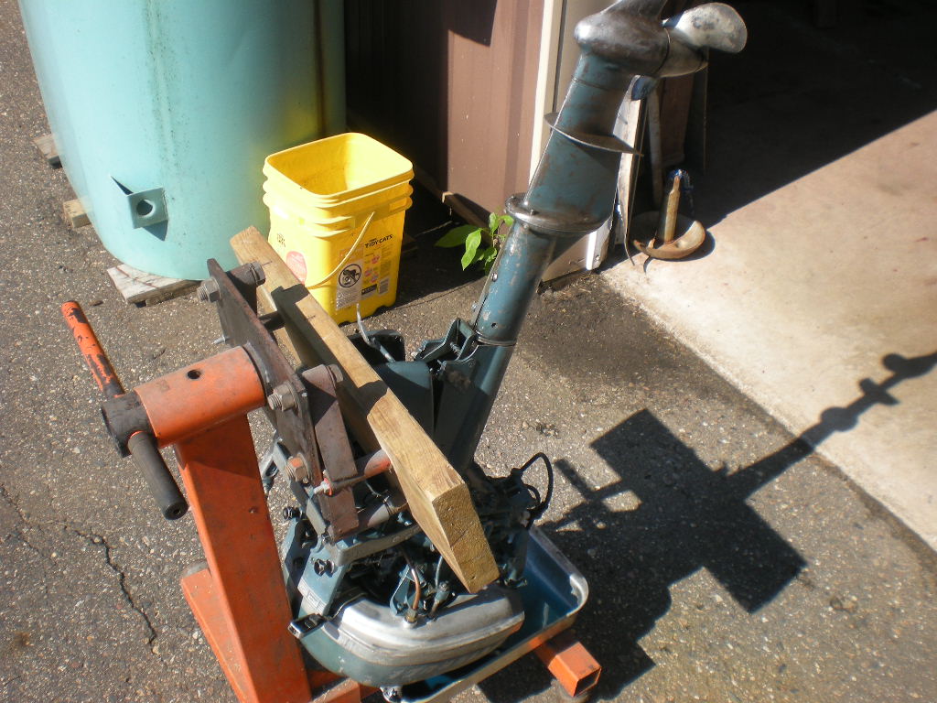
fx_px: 1029
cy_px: 352
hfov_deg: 49.0
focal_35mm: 38
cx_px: 468
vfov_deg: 37.7
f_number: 4.6
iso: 64
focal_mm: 6.3
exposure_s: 1/262
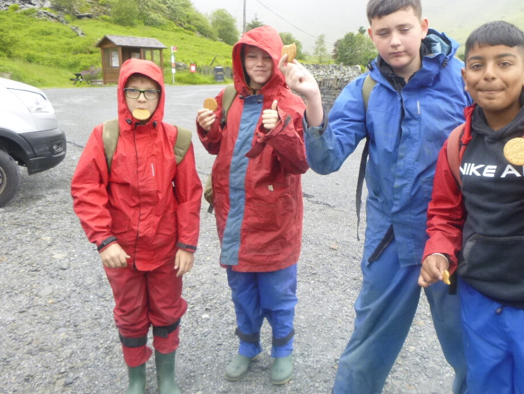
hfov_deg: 54.6
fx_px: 500
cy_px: 176
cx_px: 331
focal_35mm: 33
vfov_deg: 42.9
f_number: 3.9
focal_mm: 4.5
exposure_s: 1/125
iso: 100
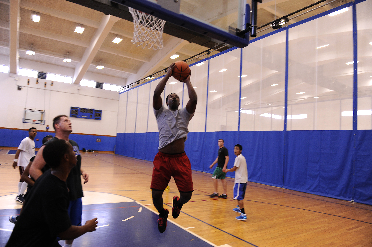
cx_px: 186
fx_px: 248
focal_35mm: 24
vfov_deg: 53.1
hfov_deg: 73.8
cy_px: 124
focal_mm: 24
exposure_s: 1/125
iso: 800
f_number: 3.5
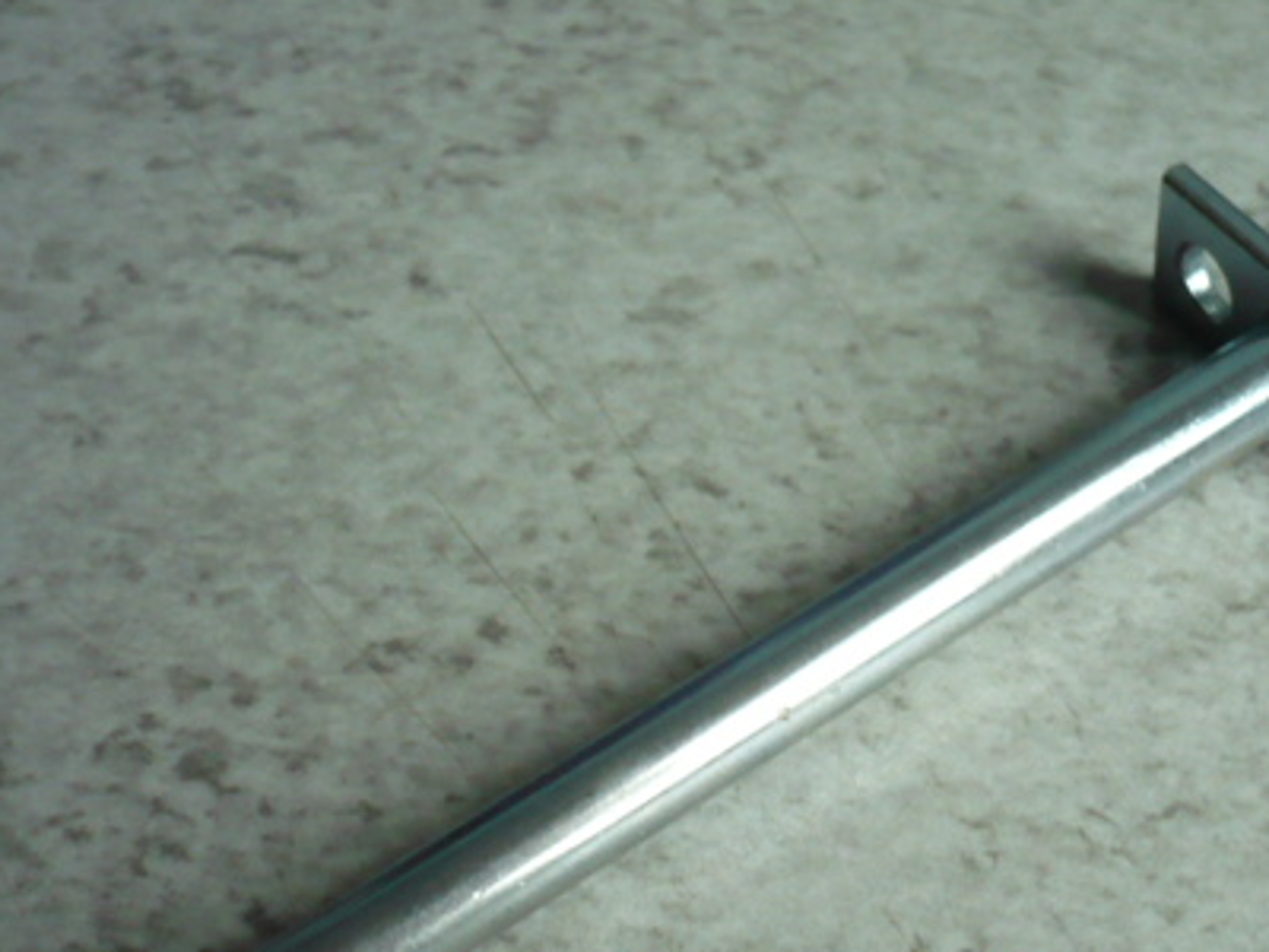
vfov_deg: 25.7
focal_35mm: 56
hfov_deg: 34.2
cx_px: 799
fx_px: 2053
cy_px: 746
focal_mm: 5.8
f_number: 2.8
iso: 200
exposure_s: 1/25
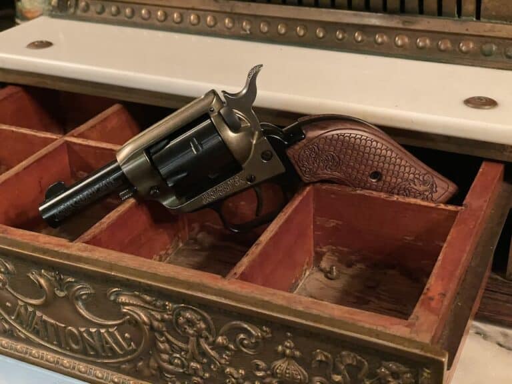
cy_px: 192
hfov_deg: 36.8
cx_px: 256
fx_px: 769
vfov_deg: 28.0
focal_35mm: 52
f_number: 2
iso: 1600
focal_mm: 6
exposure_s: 1/20
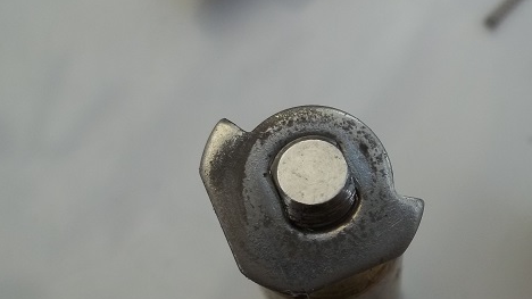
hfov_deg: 31.0
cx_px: 438
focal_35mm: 66
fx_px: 931
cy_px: 225
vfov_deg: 18.1
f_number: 3.3
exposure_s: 1/200
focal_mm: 5.9
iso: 64
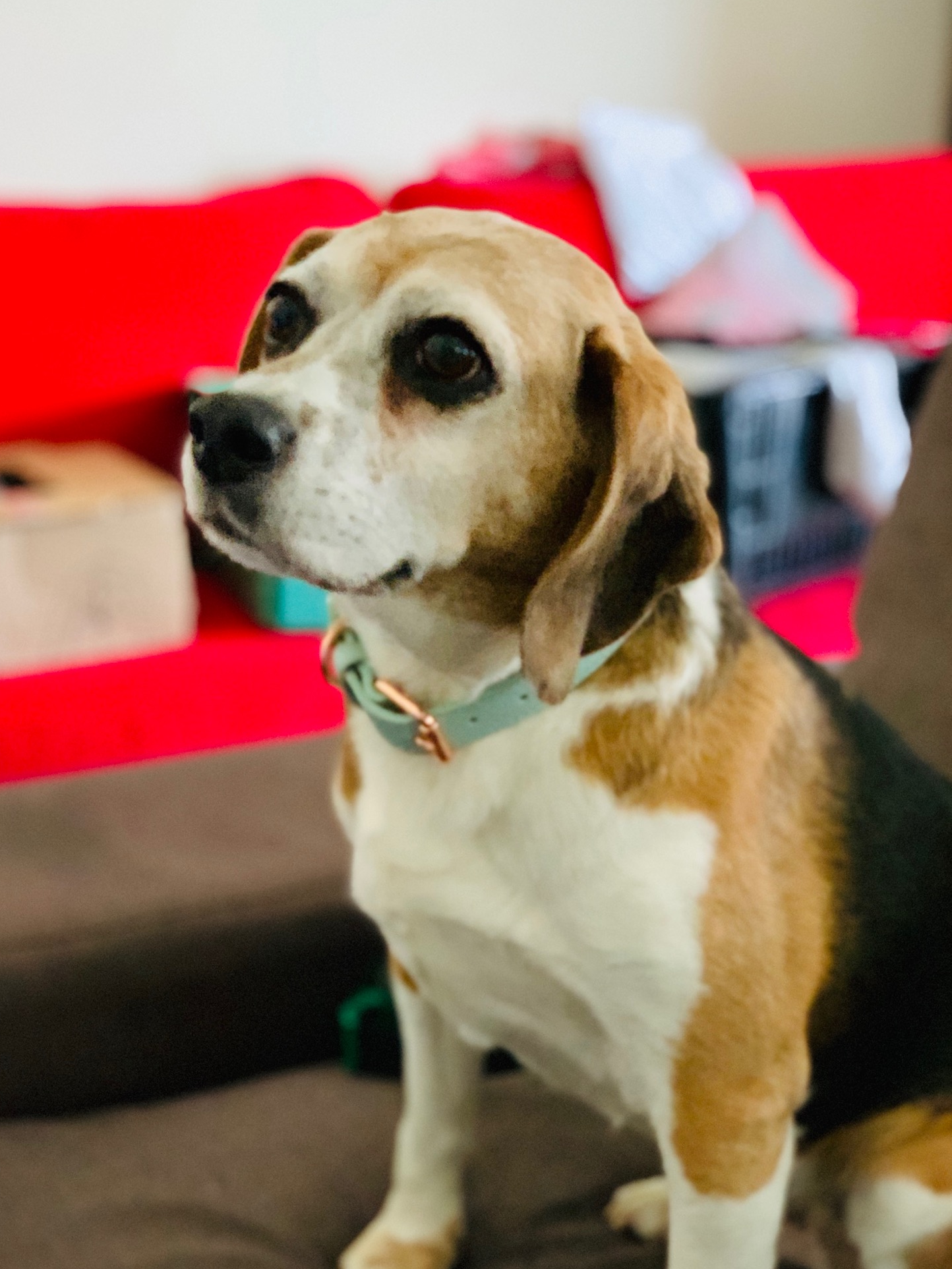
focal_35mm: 54
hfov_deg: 27.0
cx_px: 463
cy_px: 632
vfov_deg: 35.5
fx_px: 1981
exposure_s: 1/30
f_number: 2.4
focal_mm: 6
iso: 1000
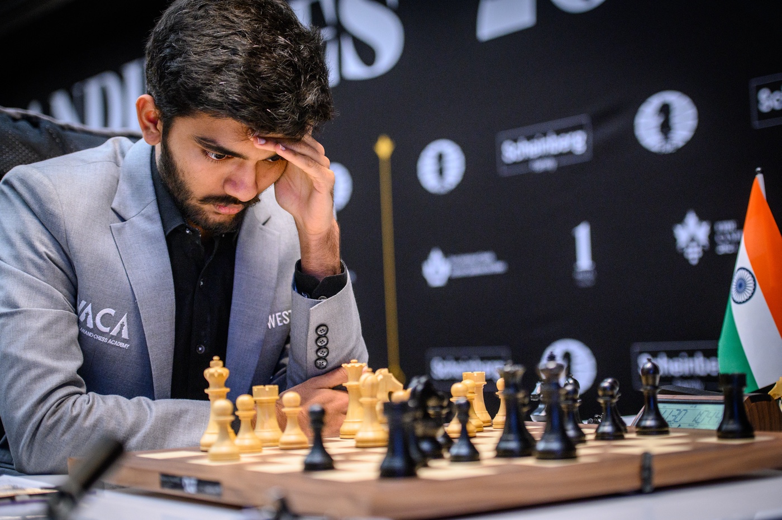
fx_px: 1519
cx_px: 391
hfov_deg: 28.9
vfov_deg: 19.4
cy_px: 260
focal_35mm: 70
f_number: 2.8
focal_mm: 70
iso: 3200
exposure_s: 1/200
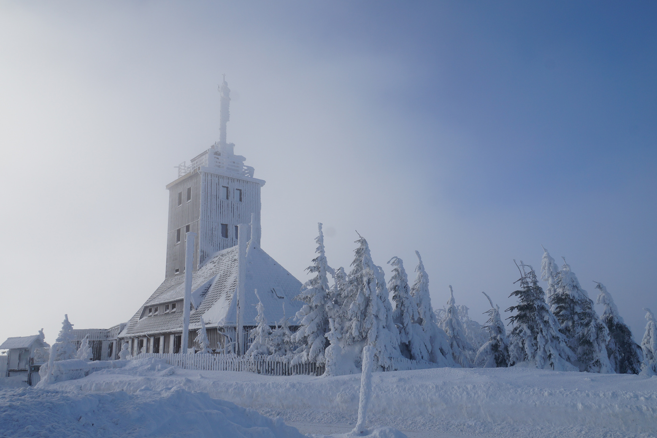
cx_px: 328
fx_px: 456
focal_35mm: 25
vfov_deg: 51.3
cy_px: 226
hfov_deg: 71.5
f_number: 10
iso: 100
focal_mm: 16
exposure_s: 1/250
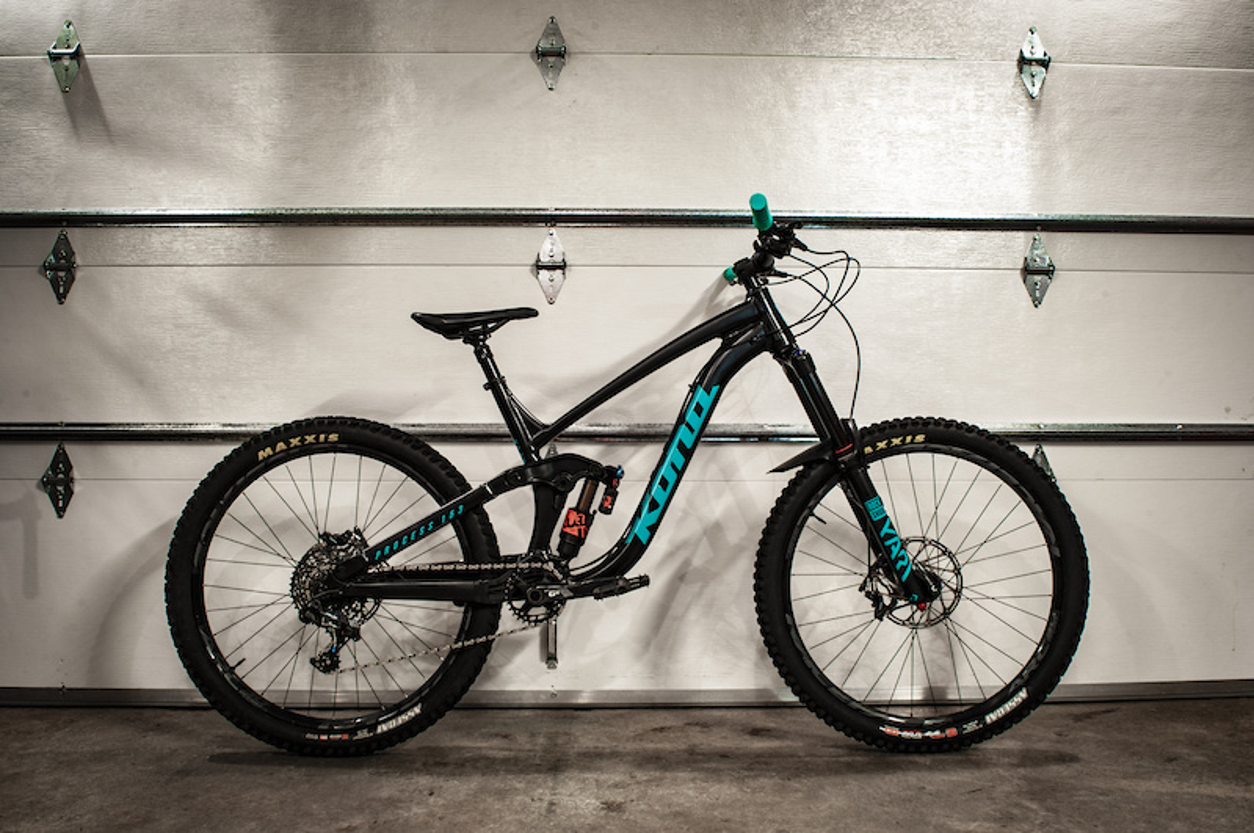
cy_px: 416
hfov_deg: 57.3
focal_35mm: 33
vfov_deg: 39.9
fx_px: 1148
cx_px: 627
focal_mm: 22
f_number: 25
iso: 200
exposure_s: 13
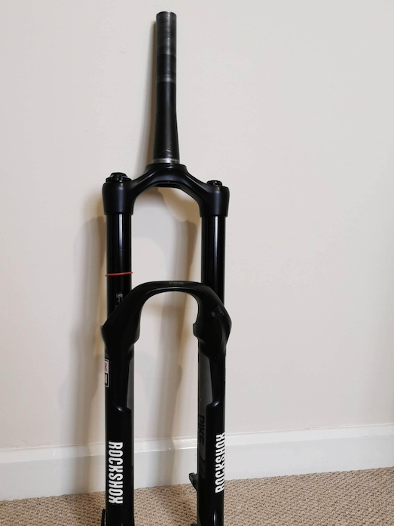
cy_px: 296
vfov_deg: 58.2
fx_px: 470
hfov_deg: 45.4
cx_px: 174
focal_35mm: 31
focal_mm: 5.56
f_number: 1.6
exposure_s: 1/50
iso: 250
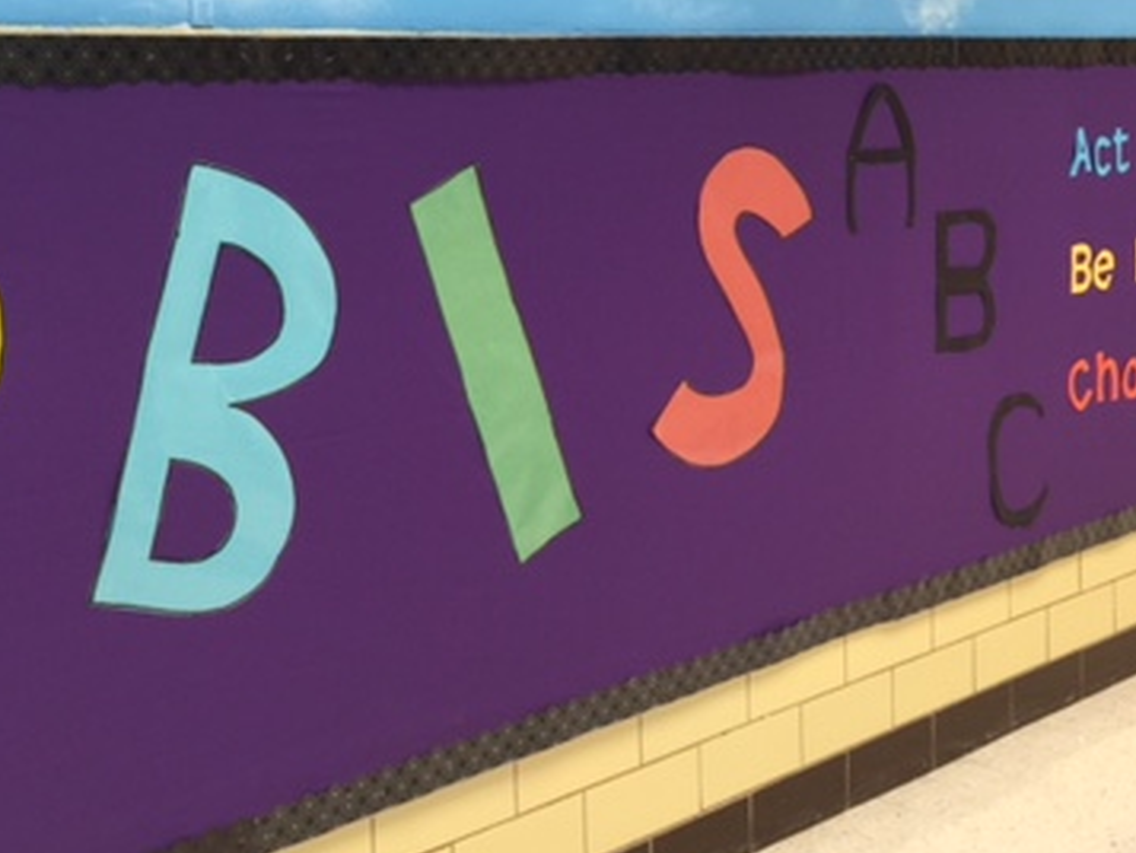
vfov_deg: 27.8
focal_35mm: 52
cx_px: 544
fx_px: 1707
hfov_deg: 36.8
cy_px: 245
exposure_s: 1/15
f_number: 2.2
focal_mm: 4.15
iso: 40
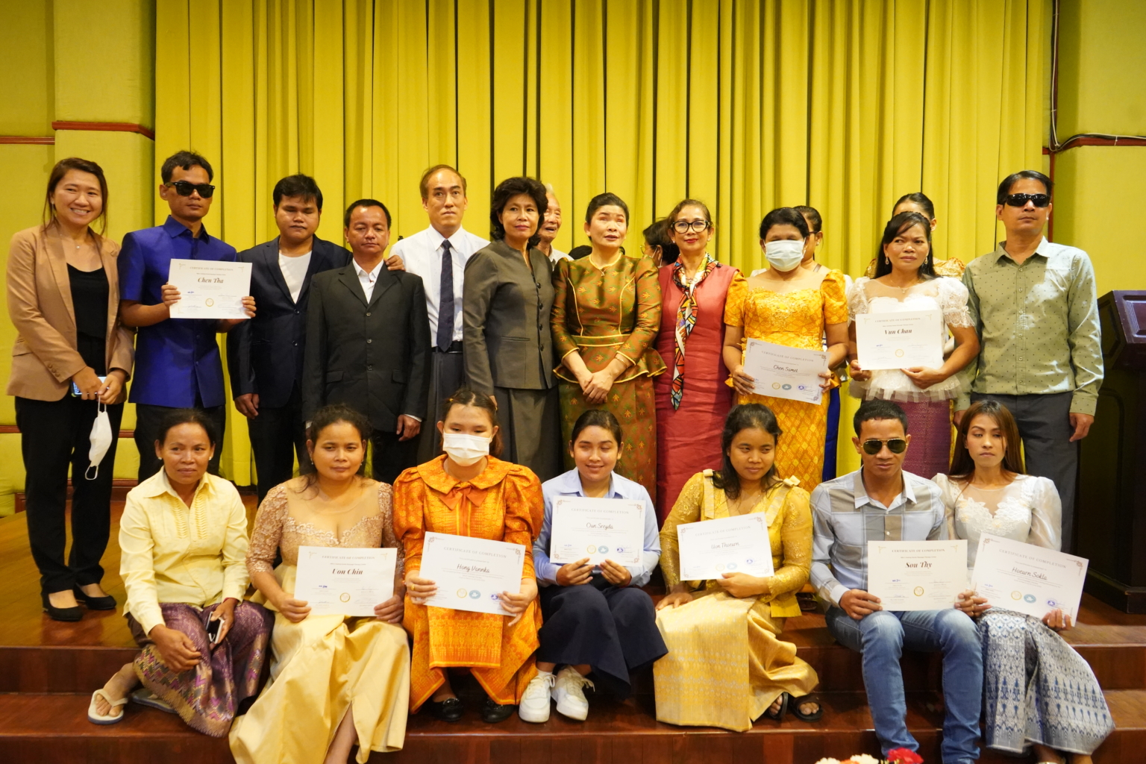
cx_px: 573
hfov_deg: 65.5
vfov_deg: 46.4
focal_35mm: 28
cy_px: 382
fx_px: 891
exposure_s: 1/30
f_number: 5.6
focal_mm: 28
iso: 12800
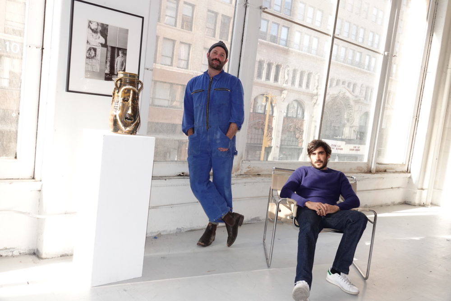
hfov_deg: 63.7
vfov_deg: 44.9
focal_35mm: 29
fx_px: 363
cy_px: 150
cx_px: 226
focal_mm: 10.59
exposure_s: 1/250
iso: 400
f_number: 3.5
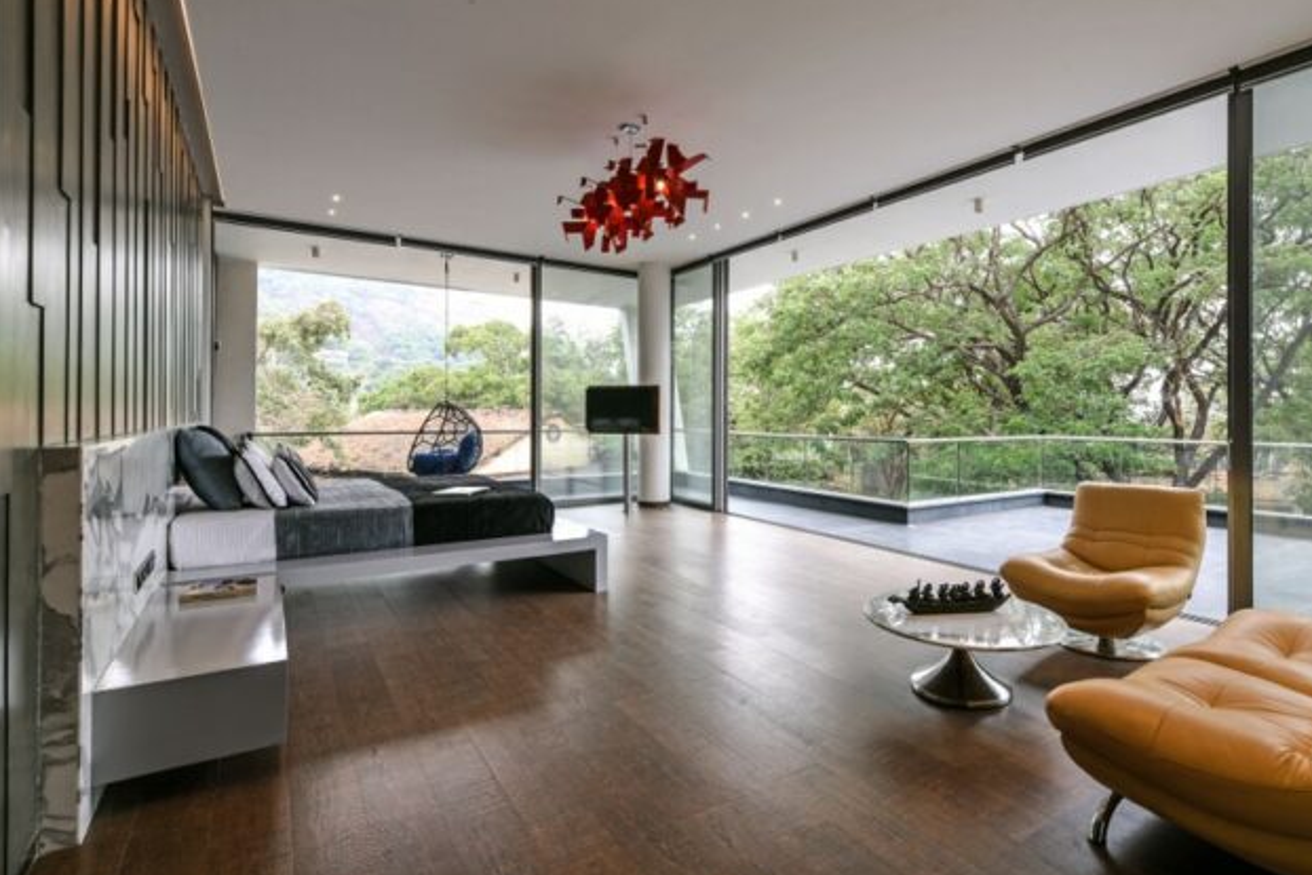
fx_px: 656
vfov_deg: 67.4
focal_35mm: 18
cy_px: 415
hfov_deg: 89.5
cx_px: 738
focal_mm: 14
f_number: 14
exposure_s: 1/2.5
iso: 31
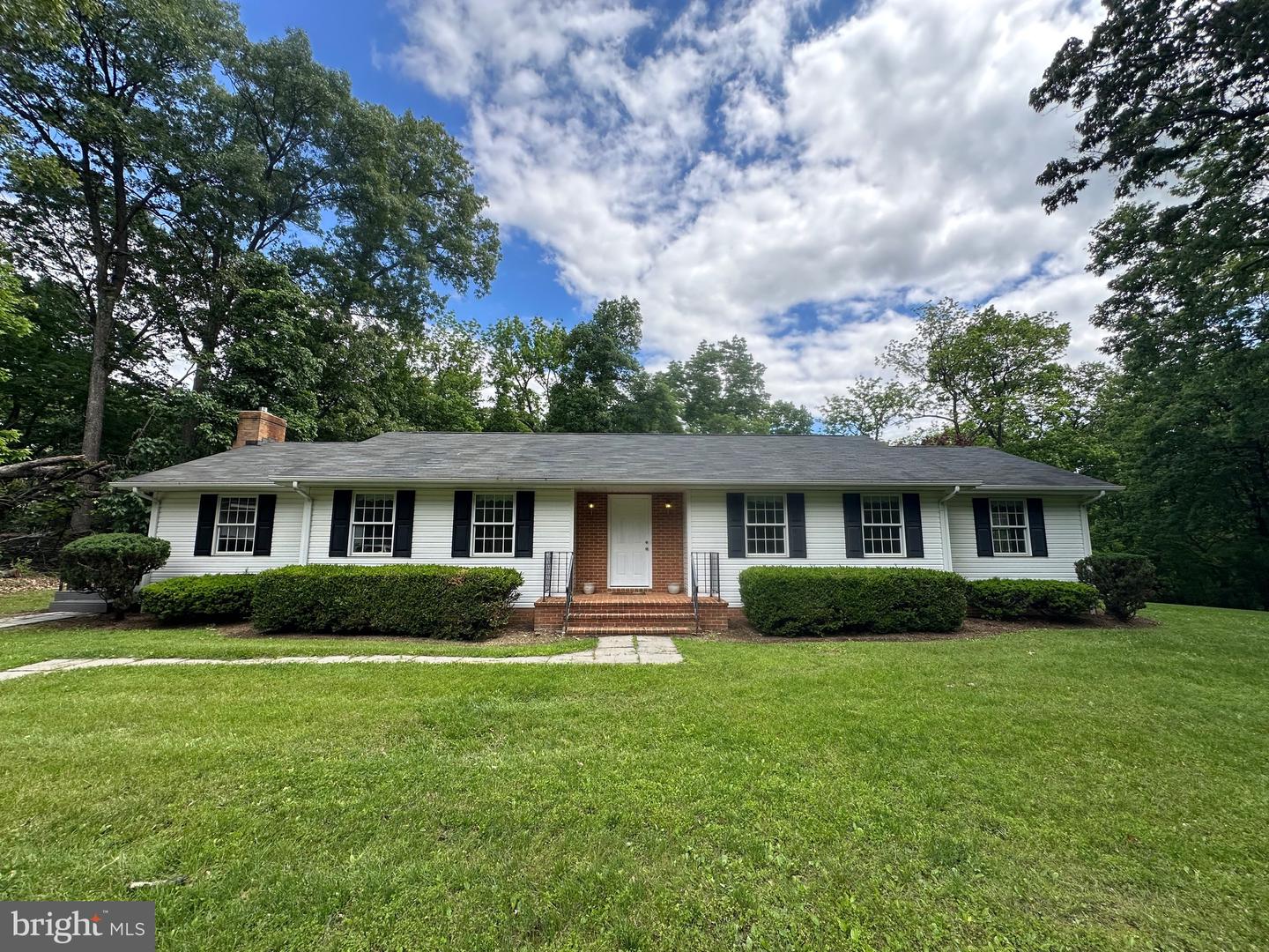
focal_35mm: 14
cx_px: 634
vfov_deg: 85.7
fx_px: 513
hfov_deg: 102.1
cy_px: 476
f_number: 2.2
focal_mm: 2.22
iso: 40
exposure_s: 1/796
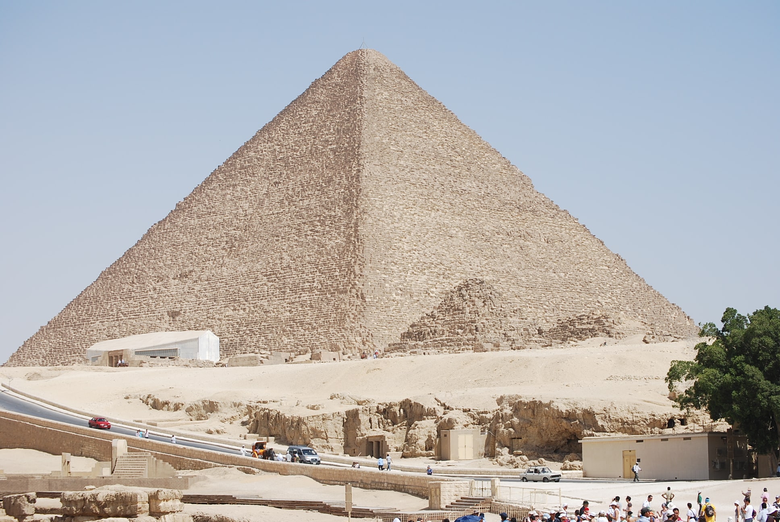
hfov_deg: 24.6
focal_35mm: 82
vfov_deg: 16.6
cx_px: 390
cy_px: 261
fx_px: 1790
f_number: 9
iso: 100
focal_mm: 55
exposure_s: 1/320
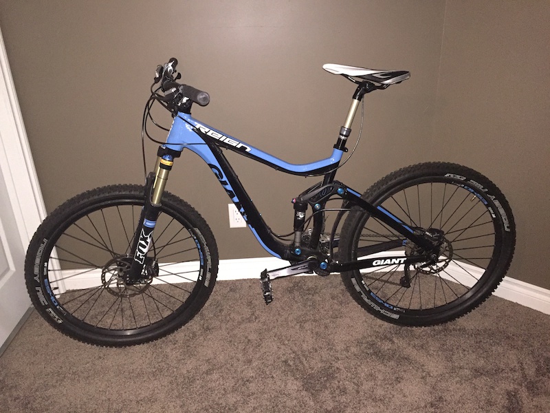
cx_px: 275
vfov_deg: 48.2
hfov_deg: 61.7
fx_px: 461
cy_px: 206
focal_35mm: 29
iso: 500
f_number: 2.2
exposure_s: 1/16
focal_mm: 4.15
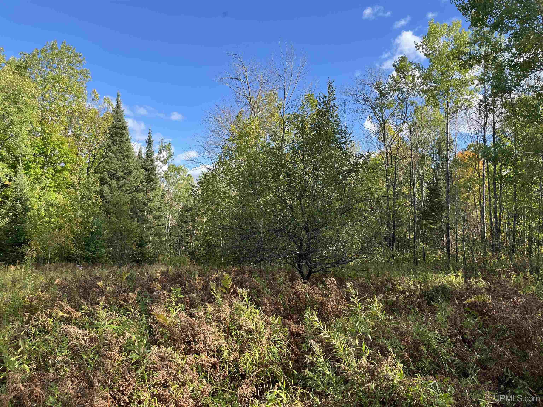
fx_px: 408
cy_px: 204
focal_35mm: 26
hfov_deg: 67.3
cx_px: 272
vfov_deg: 53.1
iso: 50
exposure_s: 1/1075
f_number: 1.6
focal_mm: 5.1
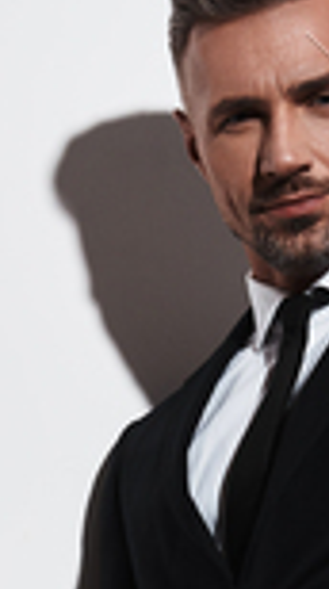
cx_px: 111
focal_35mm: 169
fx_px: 2635
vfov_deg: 12.6
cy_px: 608
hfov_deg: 7.1
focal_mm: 42
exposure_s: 1/125
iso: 200
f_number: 7.1
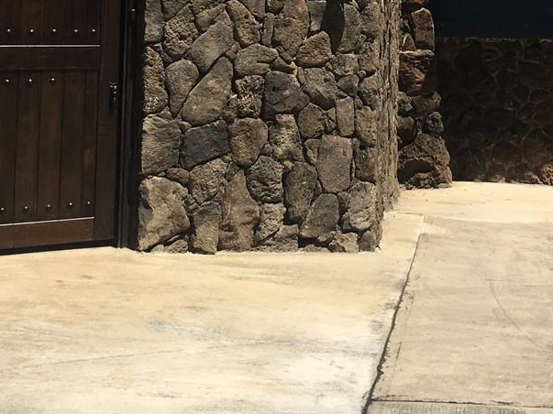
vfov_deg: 18.4
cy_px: -37
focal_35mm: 77
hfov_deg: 24.7
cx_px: 480
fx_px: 1230
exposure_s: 1/2079
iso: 25
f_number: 2.2
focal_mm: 4.15
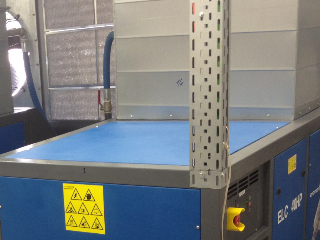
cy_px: 249
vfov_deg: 18.3
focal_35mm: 78
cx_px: 9
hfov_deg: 24.0
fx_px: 721
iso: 80
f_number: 2.4
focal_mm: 4.28
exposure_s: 1/20
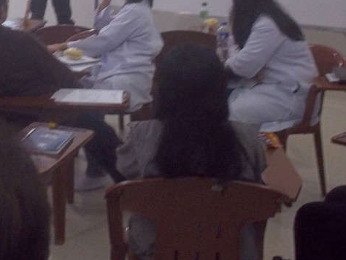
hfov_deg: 23.4
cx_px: 3
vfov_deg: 18.1
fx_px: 800
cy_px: 16
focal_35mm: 80
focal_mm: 5.2
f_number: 3.7
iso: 240
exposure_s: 1/8
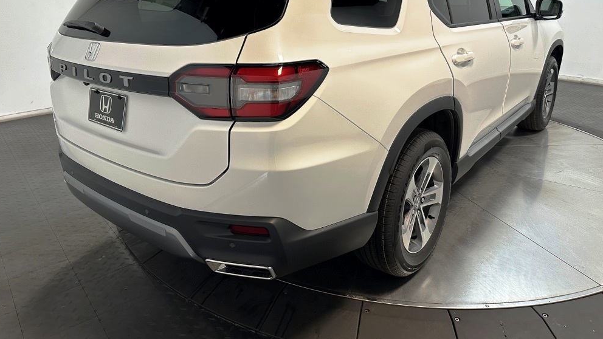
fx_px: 432
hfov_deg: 69.8
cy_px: 110
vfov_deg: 42.3
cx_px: 293
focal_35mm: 27
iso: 200
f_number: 1.78
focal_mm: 6.86
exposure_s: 1/60
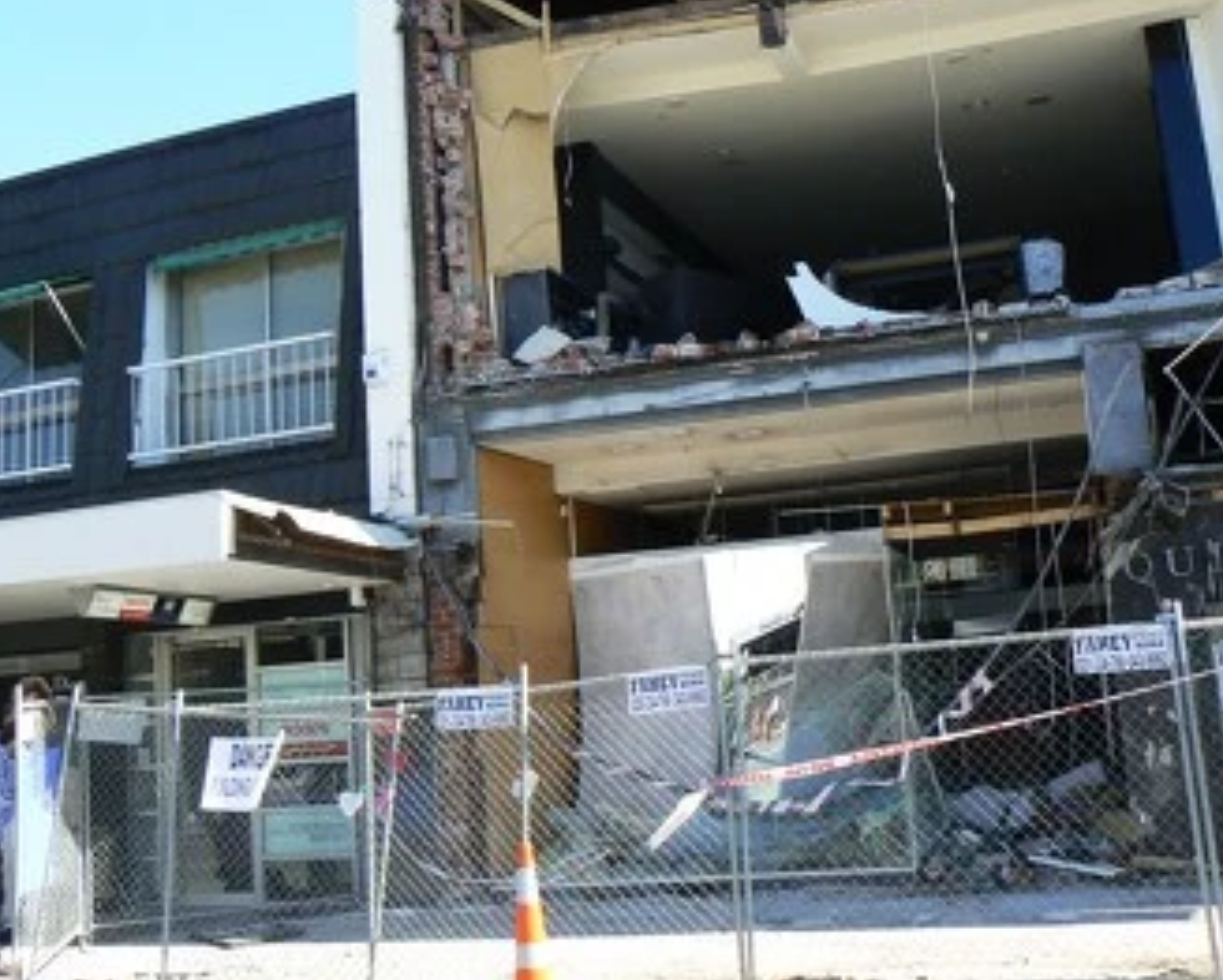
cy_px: 426
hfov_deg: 42.8
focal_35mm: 43
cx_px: 554
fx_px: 1557
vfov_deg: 34.9
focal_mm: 6
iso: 80
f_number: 5.6
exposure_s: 1/200
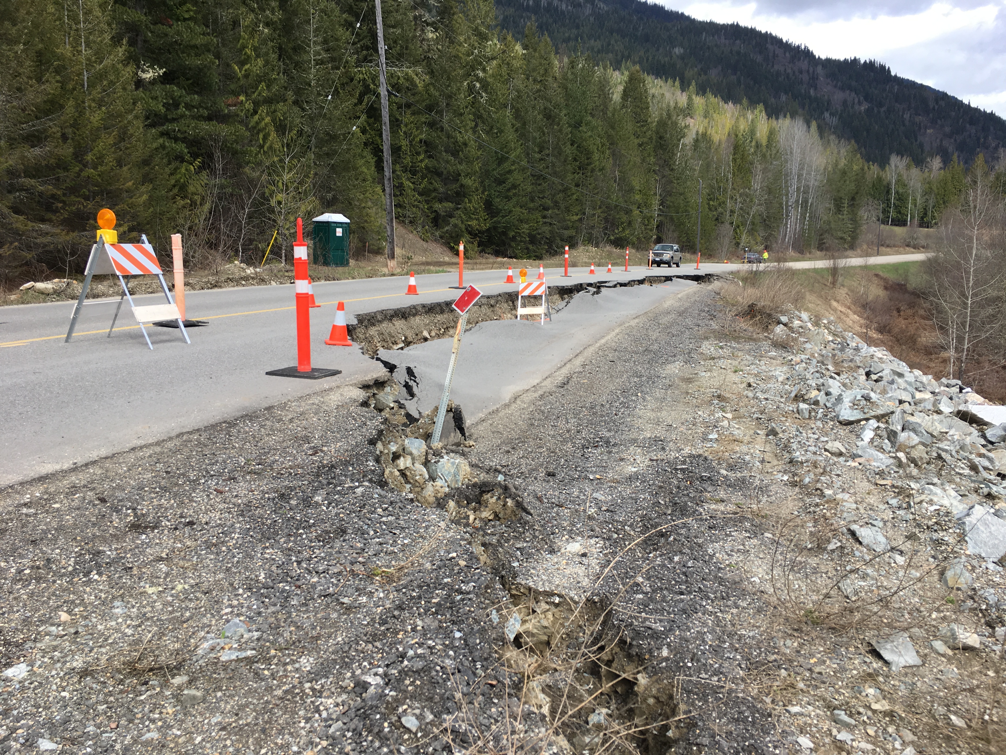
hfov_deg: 61.7
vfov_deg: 48.2
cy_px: 378
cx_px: 503
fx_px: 843
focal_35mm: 29
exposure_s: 1/705
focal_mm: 4.15
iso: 25
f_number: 2.2
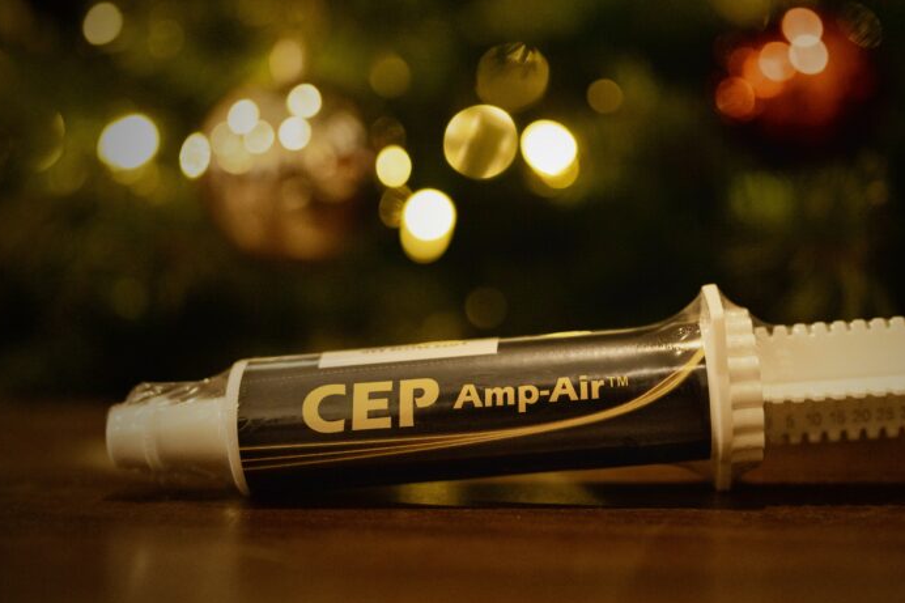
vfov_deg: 30.4
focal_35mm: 44
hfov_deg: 44.2
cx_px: 557
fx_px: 1106
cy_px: 254
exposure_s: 1/400
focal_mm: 35
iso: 3200
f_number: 1.4
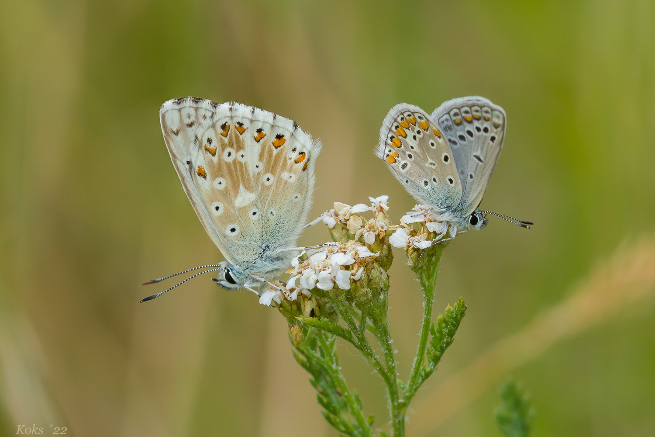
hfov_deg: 10.3
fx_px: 3639
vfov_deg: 6.9
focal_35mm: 200
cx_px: 328
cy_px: 218
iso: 800
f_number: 9
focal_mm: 200
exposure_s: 1/500
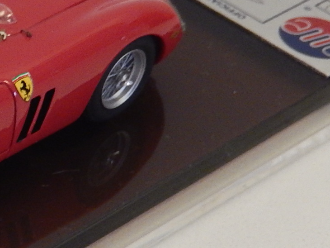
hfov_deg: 13.4
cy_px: 145
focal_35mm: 140
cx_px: -149
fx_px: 1335
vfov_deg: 10.6
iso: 400
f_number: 4.3
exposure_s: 1/8
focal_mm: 8.1
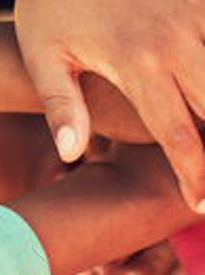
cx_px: 135
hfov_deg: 6.8
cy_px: 142
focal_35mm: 219
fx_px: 1735
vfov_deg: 9.1
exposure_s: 1/400
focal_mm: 50
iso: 100
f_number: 2.2
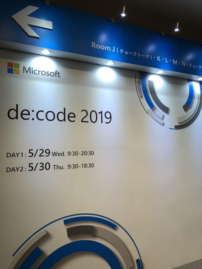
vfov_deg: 63.4
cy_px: 134
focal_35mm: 28
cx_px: 101
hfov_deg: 49.7
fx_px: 218
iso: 20
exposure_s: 1/50
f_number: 1.8
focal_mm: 4
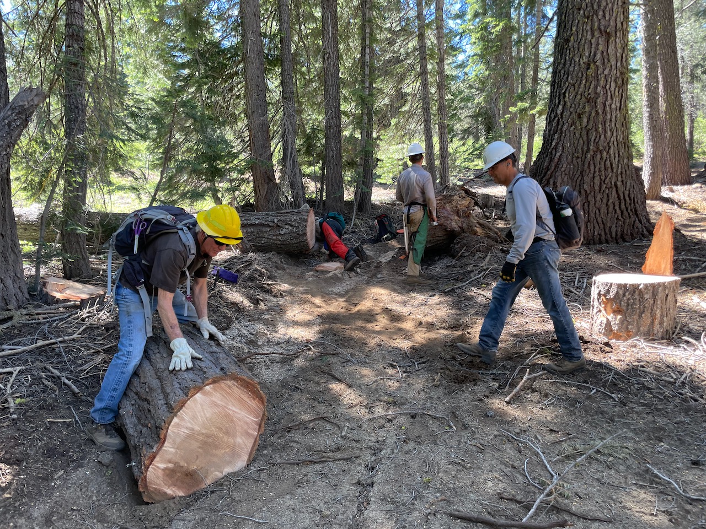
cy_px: 264
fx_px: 530
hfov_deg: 67.3
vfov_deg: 53.1
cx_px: 353
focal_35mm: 26
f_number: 1.6
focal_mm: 4.2
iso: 40
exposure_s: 1/121
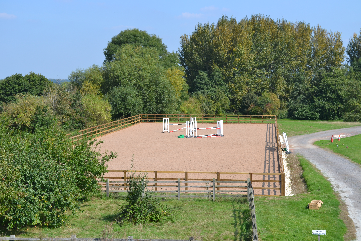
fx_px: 632
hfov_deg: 31.9
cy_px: 120
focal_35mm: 63
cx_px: 180
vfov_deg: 21.6
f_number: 7.1
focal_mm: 42
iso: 100
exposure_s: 1/250
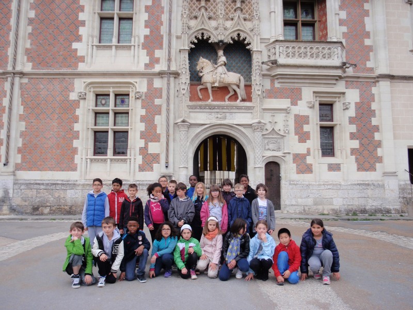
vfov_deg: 49.7
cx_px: 206
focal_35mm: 28
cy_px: 155
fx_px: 334
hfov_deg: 63.4
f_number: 3.2
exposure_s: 1/100
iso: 64
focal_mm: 5
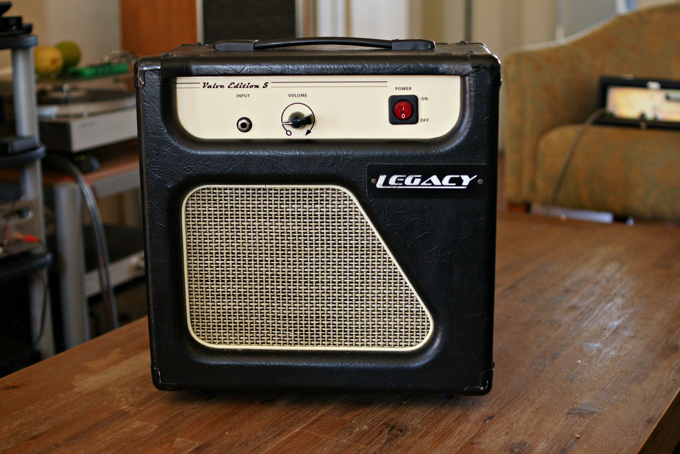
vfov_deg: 25.8
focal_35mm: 52
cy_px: 227
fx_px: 992
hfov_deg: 37.9
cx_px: 340
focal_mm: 35
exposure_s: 1/125
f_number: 2.8
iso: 800
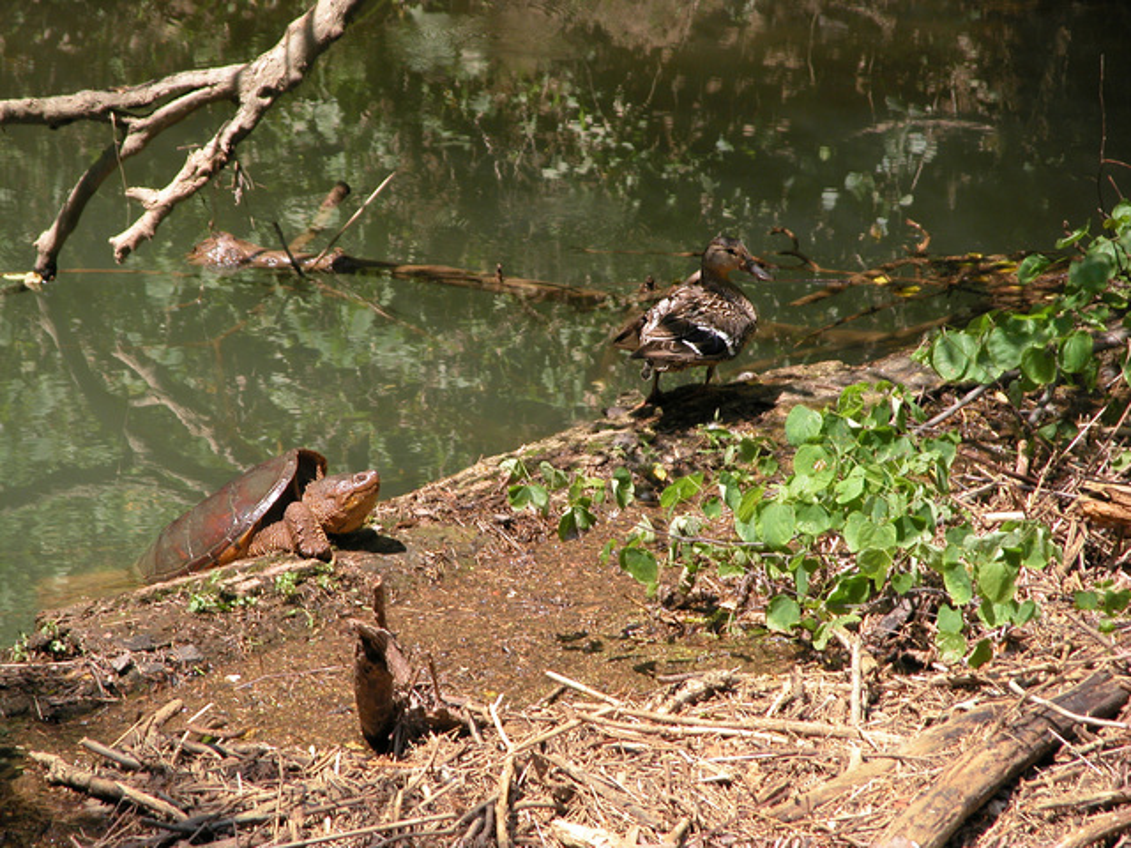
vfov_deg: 5.3
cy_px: 424
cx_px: 566
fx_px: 9148
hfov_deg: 7.1
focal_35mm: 280
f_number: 4.2
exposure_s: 1/197
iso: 100
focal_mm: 71.2
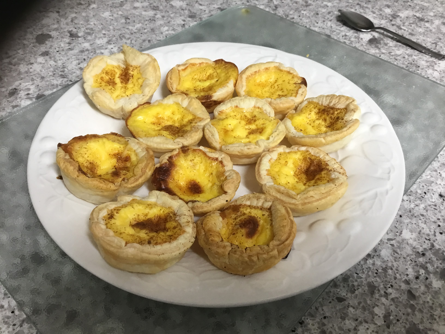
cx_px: 222
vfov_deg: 45.4
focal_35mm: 31
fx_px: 399
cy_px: 167
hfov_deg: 58.4
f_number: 2.4
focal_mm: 3.3
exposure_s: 1/33
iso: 80
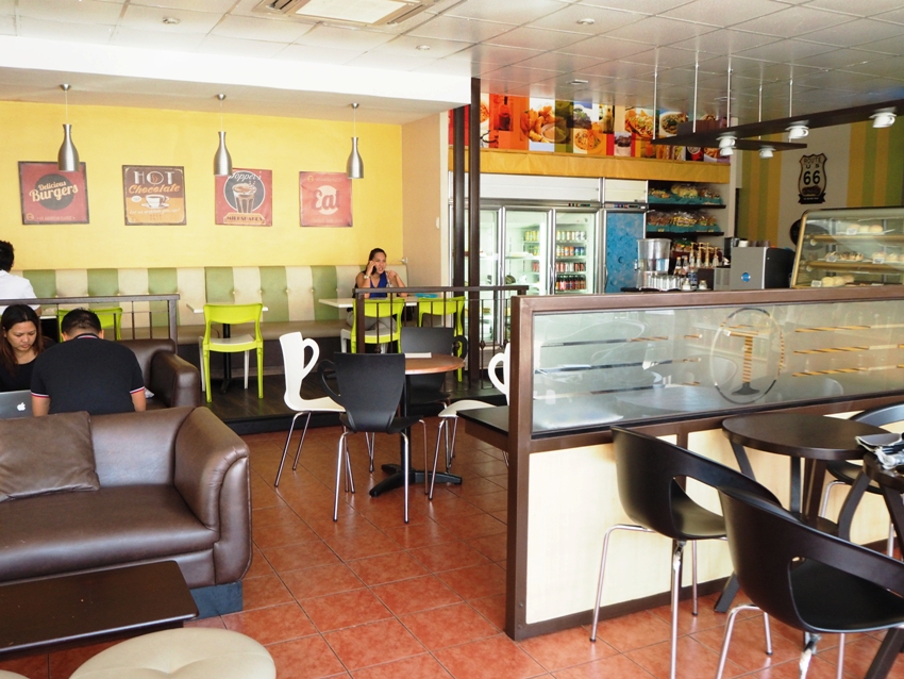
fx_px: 836
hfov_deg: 56.8
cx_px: 452
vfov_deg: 44.2
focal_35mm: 32
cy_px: 340
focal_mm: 16
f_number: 5
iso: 1250
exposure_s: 1/125
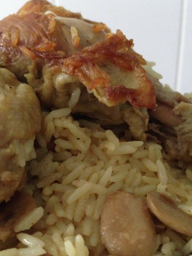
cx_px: 87
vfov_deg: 44.5
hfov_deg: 34.3
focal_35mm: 42
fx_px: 311
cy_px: 155
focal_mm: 4.12
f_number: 2.4
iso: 800
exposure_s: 1/15
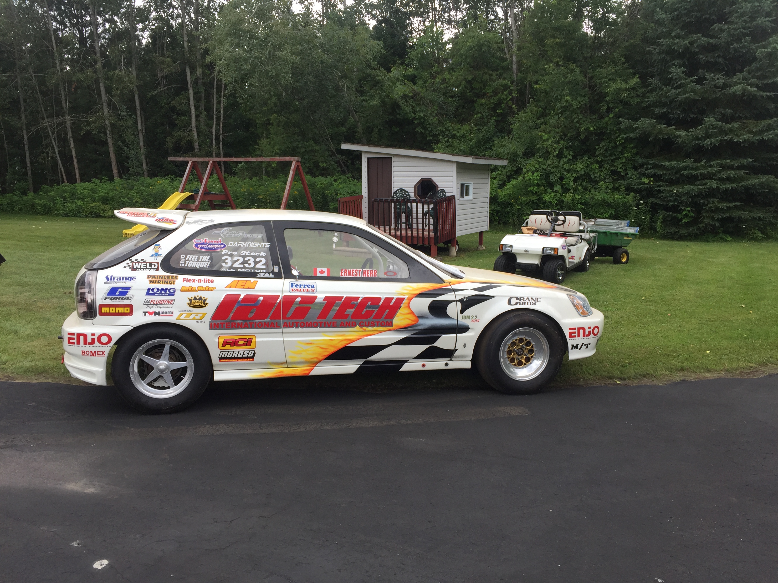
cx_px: 389
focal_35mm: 29
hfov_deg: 61.7
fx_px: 652
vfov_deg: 48.2
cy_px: 292
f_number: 2.2
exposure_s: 1/181
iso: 32
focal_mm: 4.15
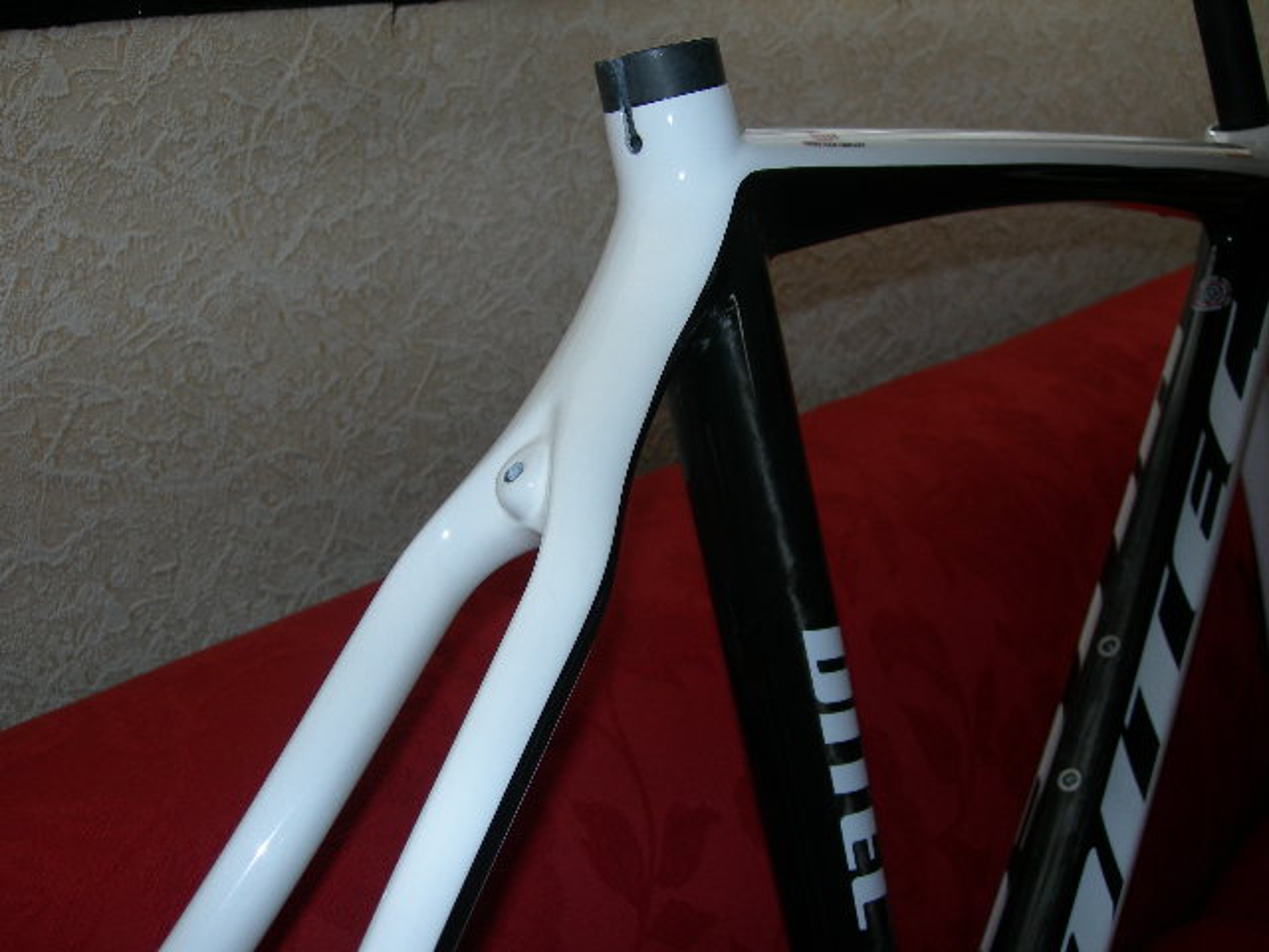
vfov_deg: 37.7
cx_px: 634
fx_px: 1393
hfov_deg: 49.0
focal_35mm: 38
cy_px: 476
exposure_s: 1/60.1
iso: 50
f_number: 2.8
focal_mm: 7.8
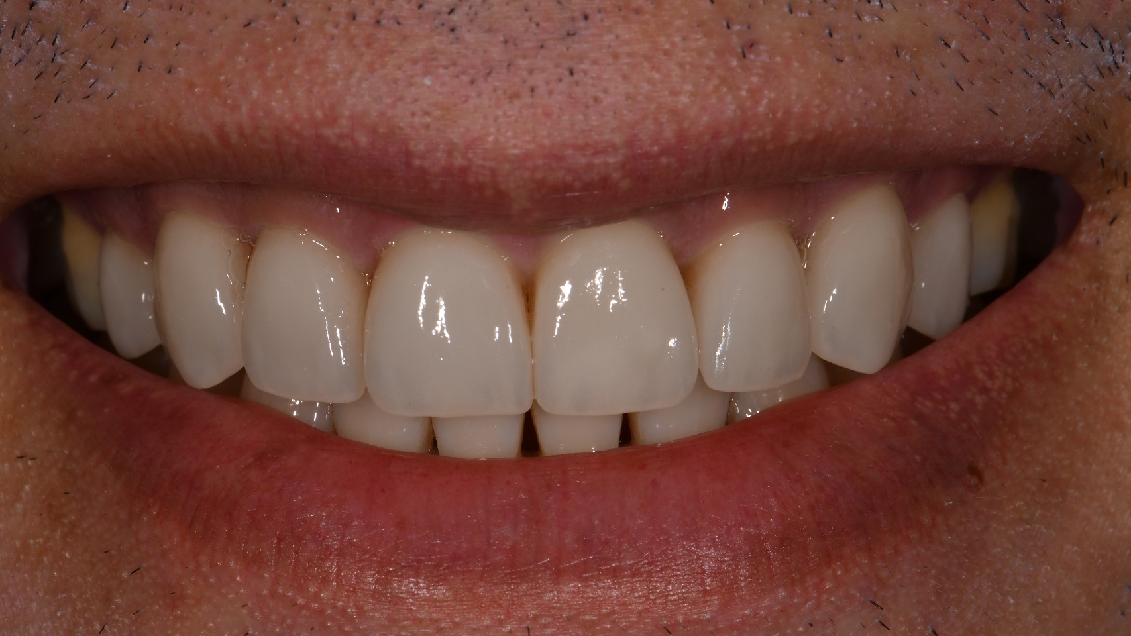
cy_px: 333
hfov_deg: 16.1
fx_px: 3988
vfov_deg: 9.1
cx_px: 564
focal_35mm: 133
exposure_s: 1/160
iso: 200
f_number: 32
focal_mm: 105
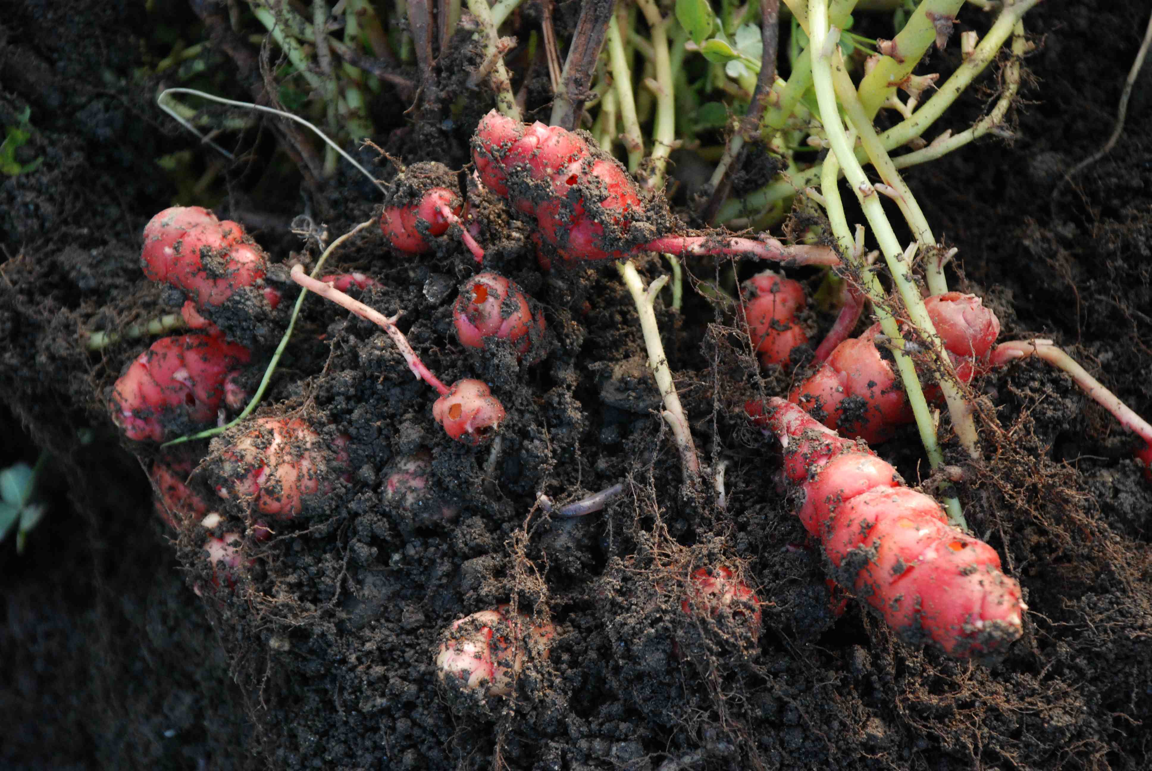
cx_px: 576
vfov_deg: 10.2
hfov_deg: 15.2
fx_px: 4325
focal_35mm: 135
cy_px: 386
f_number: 5.6
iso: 640
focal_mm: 90
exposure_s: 1/100
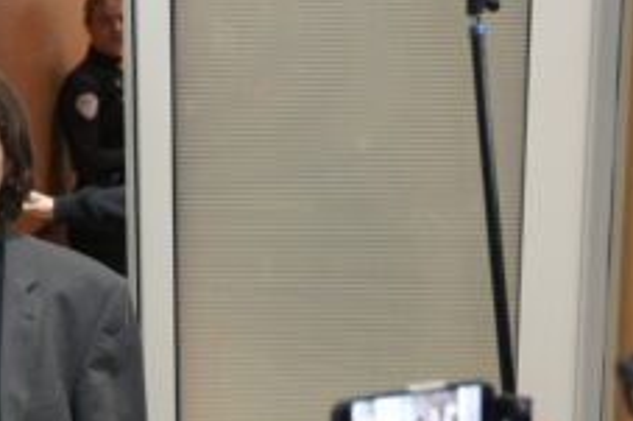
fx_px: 1933
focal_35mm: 110
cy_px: 450
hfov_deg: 18.1
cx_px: -14
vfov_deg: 12.2
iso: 4000
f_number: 2.8
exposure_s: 1/400
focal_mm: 39
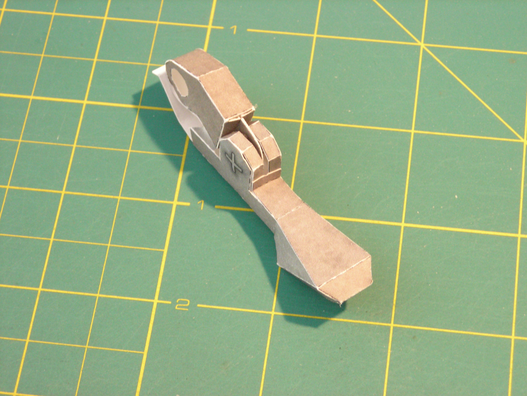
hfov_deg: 17.0
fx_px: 1766
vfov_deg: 12.8
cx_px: 264
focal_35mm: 116
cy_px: 198
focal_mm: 19.2
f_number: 5.3
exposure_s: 1/4
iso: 180
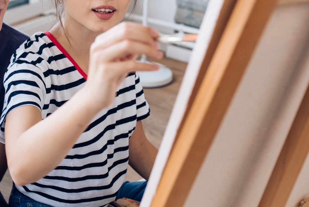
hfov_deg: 27.5
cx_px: 62
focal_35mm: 72
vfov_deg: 18.8
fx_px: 618
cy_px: 56
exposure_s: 1/250
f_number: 2.5
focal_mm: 35
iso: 320
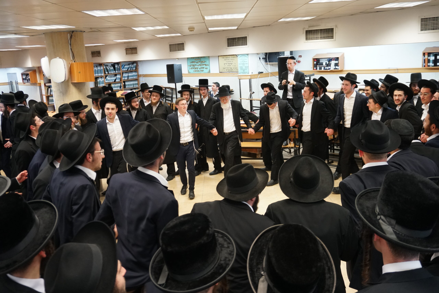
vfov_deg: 41.7
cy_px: 146
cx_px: 220
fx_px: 384
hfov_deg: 59.5
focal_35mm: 32
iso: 1250
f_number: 4
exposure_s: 1/125
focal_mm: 21
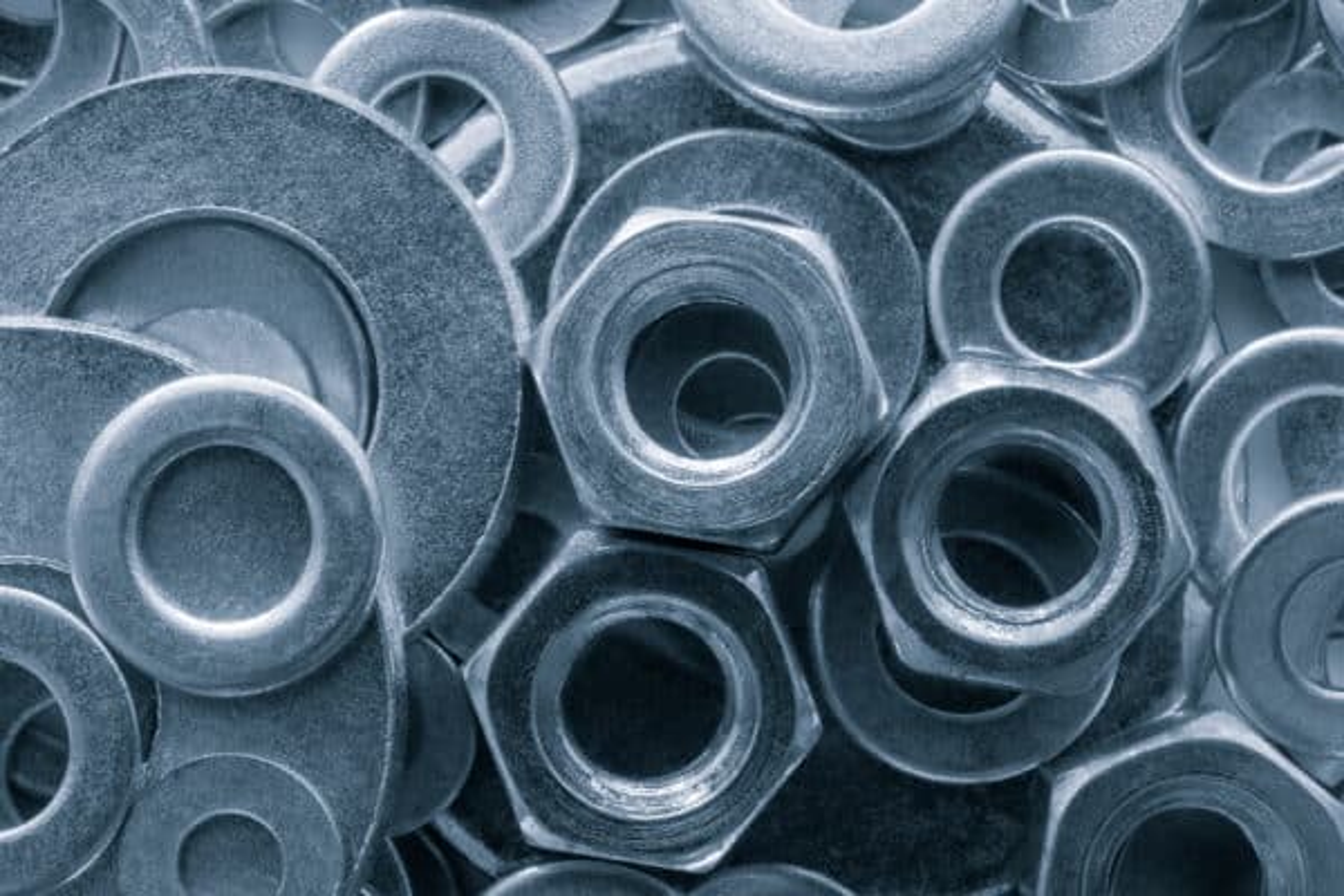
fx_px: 4480
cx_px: 672
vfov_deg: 11.4
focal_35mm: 120
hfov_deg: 17.1
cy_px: 448
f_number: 22
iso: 160
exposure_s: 10
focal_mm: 80
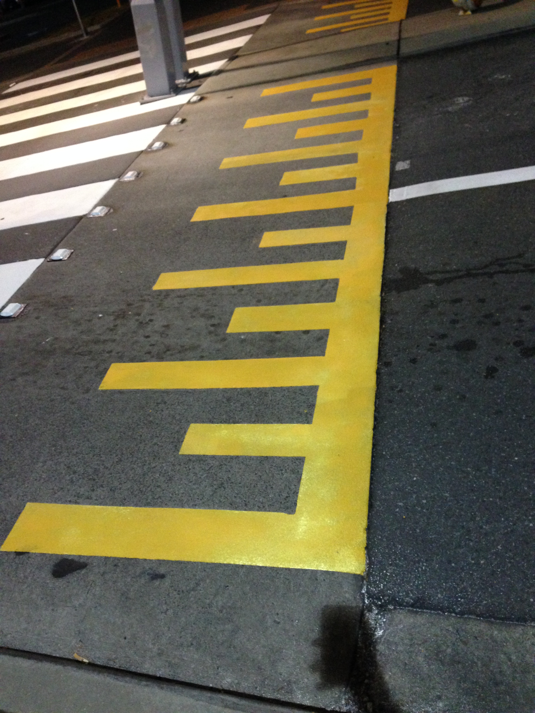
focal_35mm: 33
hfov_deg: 42.9
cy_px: 356
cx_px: 268
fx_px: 680
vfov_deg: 55.4
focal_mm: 4.12
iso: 400
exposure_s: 1/17
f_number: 2.4
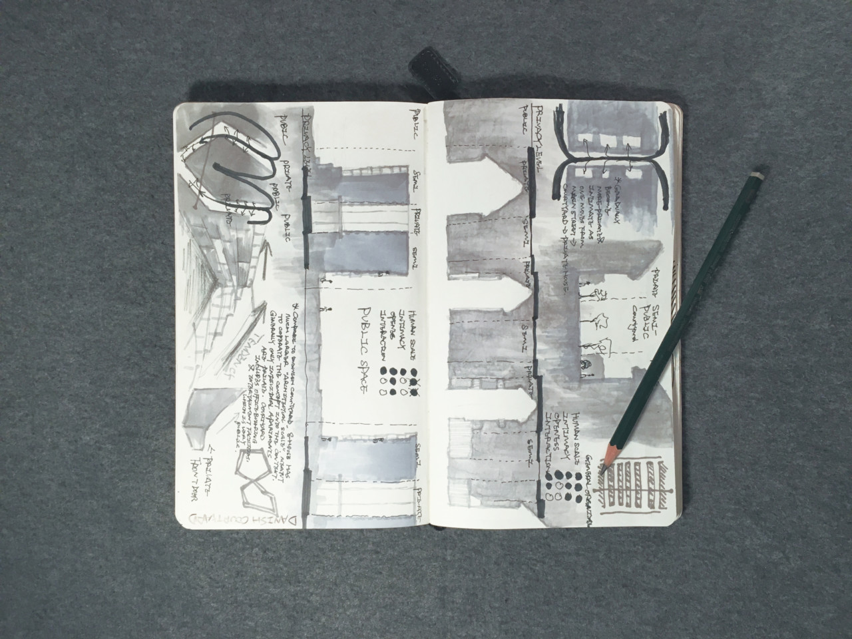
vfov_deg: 48.2
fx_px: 714
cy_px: 320
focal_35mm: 29
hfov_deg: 61.7
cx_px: 426
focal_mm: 4.15
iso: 50
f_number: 2.2
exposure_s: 1/33
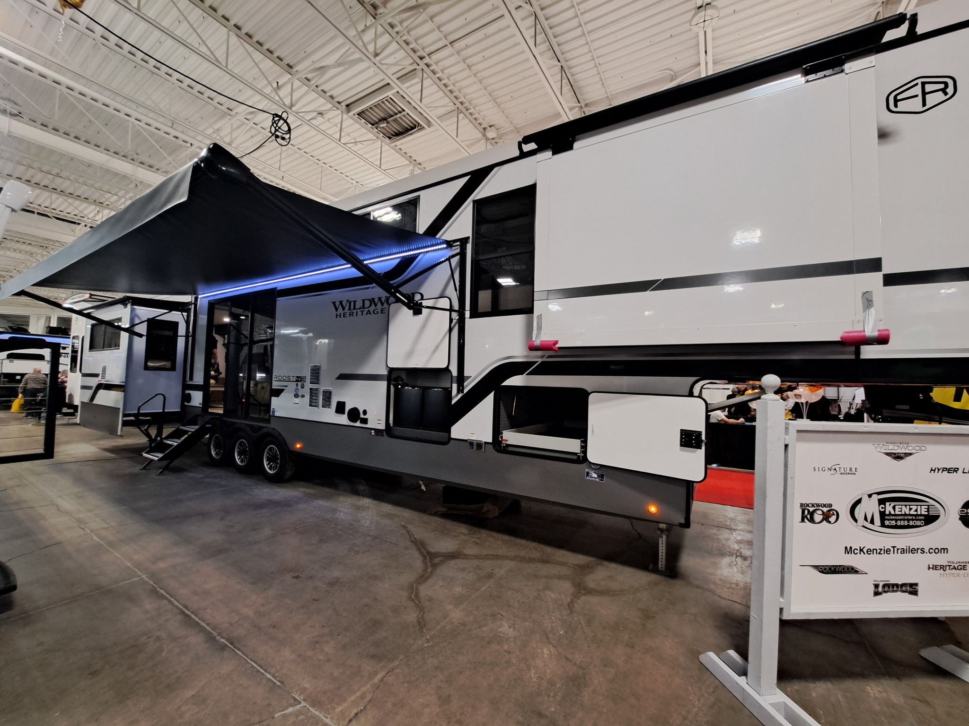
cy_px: 363
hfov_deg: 106.2
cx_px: 484
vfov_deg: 89.9
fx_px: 364
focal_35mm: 13
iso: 200
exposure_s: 1/40
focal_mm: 1.74
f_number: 2.2
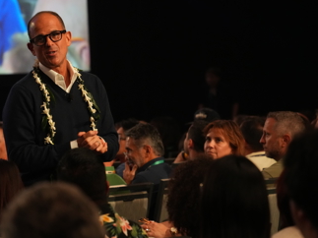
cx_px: 97
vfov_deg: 6.7
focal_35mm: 222
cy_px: 118
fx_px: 2039
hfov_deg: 8.9
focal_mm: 149
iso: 3200
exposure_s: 1/125
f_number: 5.6
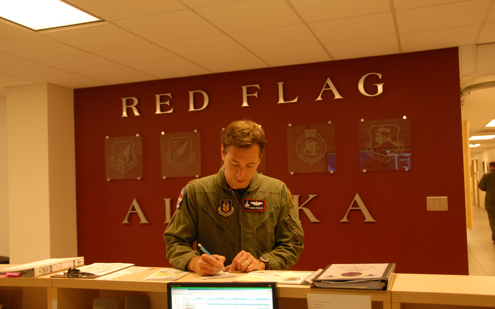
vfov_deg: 34.4
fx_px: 499
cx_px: 247
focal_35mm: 37
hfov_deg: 52.7
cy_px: 163
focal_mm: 24
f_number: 3.8
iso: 800
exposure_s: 1/40
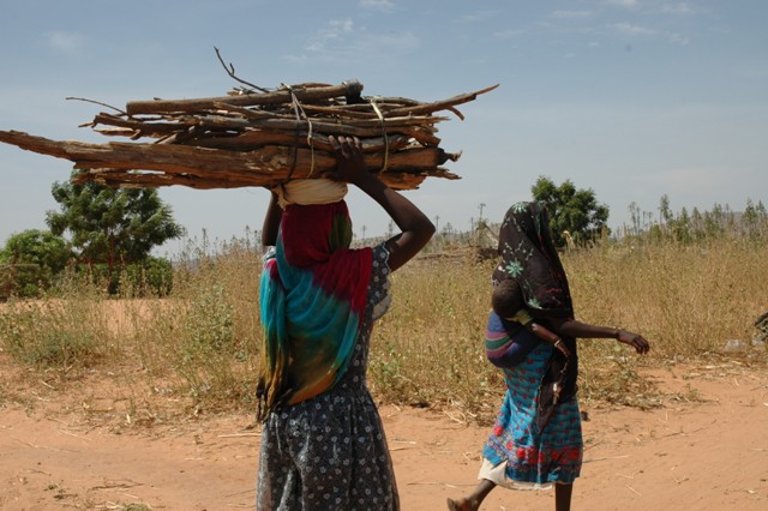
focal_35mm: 40
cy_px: 256
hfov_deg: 47.9
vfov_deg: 33.0
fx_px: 864
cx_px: 384
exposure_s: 1/400
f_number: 10
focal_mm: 27
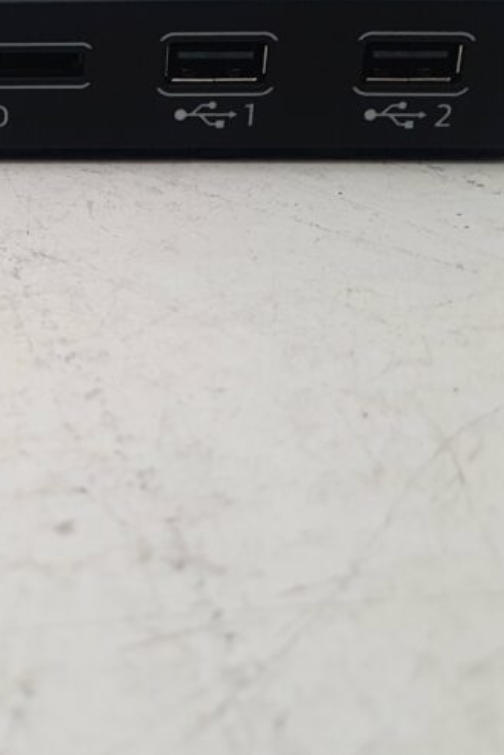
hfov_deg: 22.7
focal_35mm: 56
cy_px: 214
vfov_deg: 35.0
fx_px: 1174
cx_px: -60
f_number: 2.4
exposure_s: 1/100
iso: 160
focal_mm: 4.32
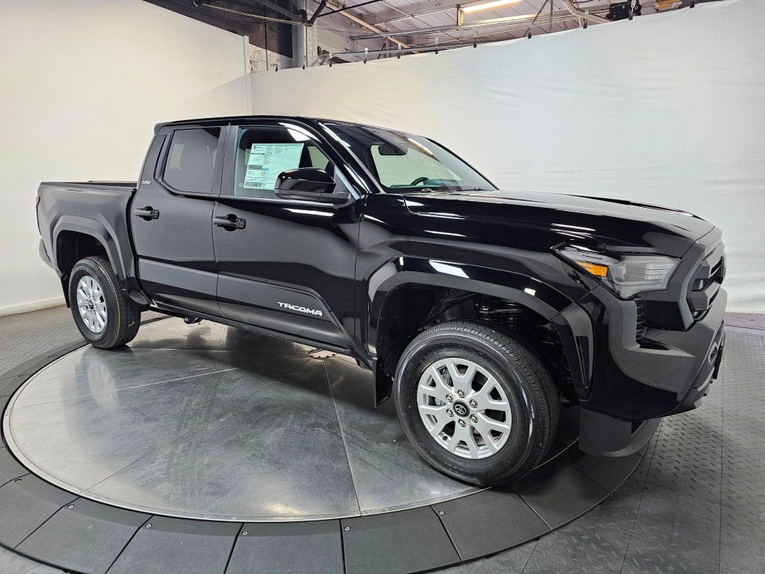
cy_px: 287
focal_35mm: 23
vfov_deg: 58.9
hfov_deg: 73.9
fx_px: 508
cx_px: 382
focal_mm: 6.3
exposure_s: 1/60
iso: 500
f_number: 1.7
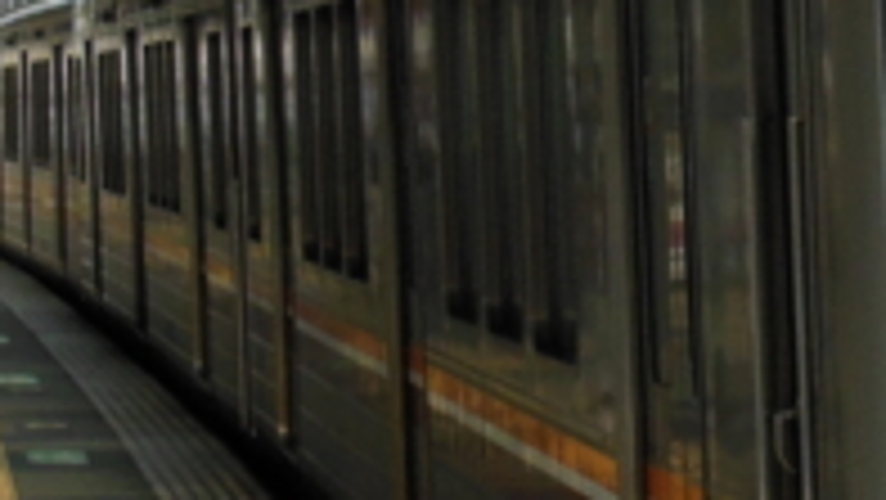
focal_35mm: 266
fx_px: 6252
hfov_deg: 8.0
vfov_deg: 4.6
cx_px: 1169
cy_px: 284
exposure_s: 1/250
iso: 250
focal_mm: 10.7
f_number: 5
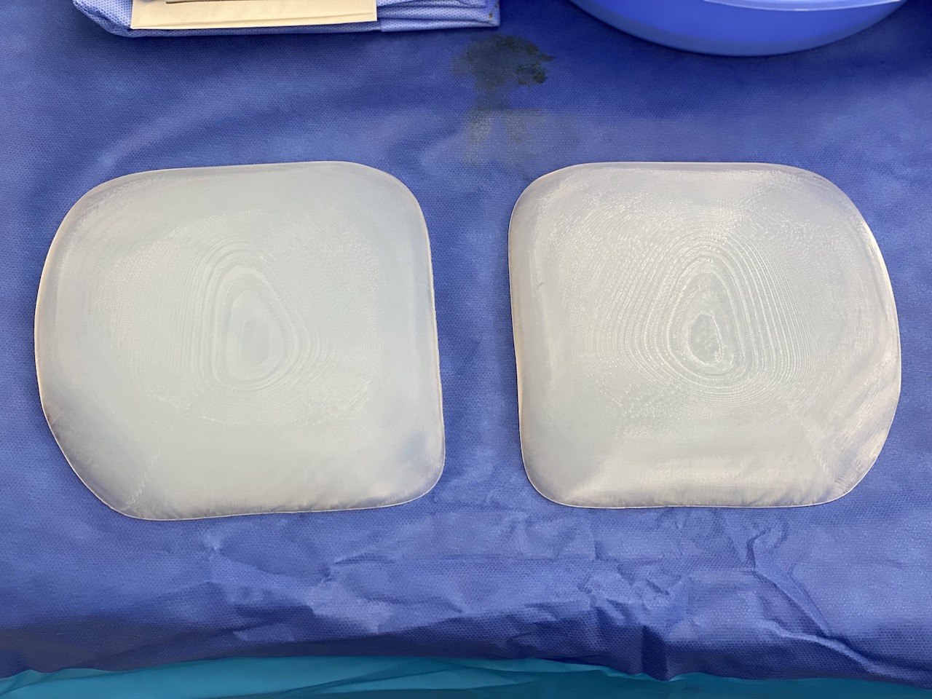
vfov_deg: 28.0
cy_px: 350
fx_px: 1400
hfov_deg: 36.8
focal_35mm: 52
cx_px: 466
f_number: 2
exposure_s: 1/120
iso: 80
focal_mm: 6
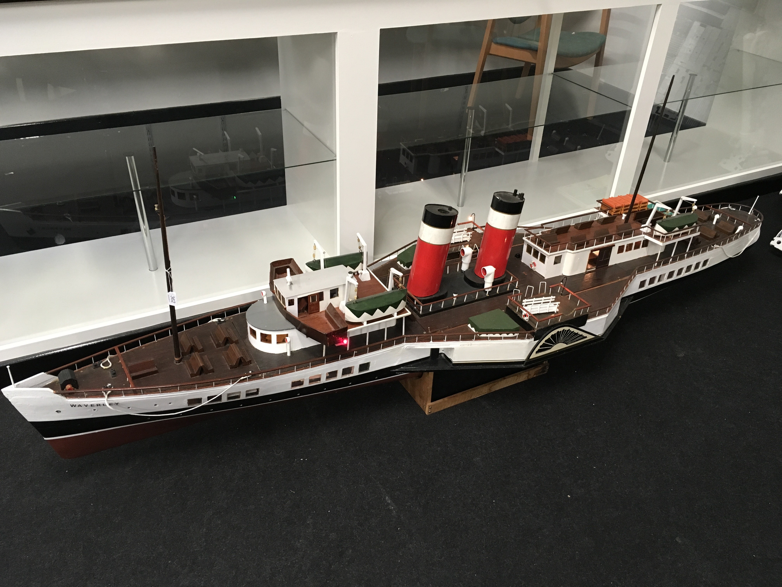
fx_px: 655
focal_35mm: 29
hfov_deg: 61.7
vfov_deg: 48.2
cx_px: 391
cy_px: 294
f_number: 2.2
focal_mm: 4.15
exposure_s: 1/33
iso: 160
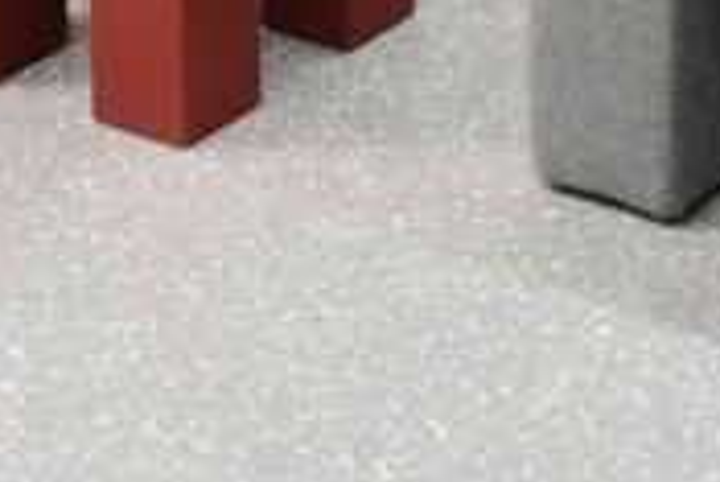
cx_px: 749
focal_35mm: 152
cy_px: -842
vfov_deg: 8.0
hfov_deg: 13.3
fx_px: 3042
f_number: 5.6
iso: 2000
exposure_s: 1/125
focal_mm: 17
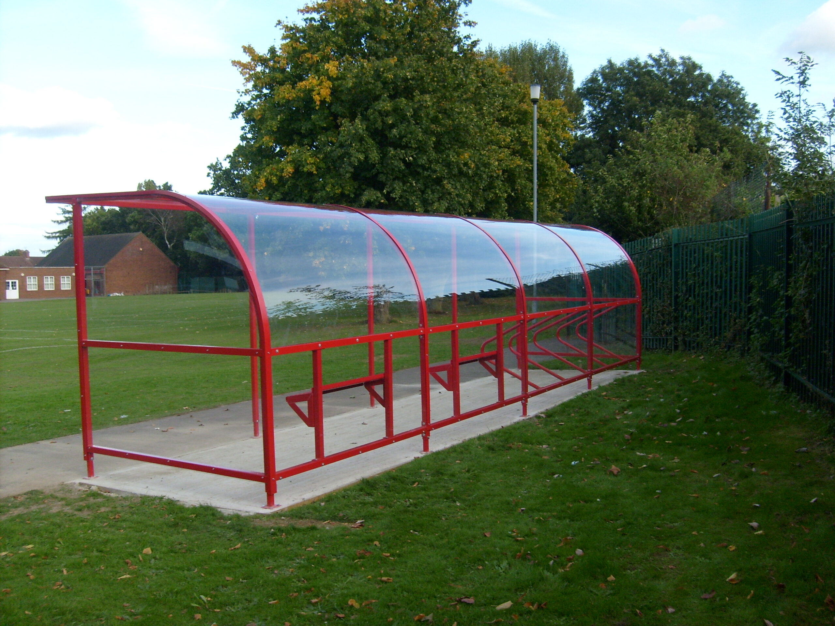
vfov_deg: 40.7
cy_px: 313
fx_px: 844
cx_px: 418
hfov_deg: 52.6
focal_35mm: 35
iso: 80
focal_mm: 5.8
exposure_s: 1/90
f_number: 7.1
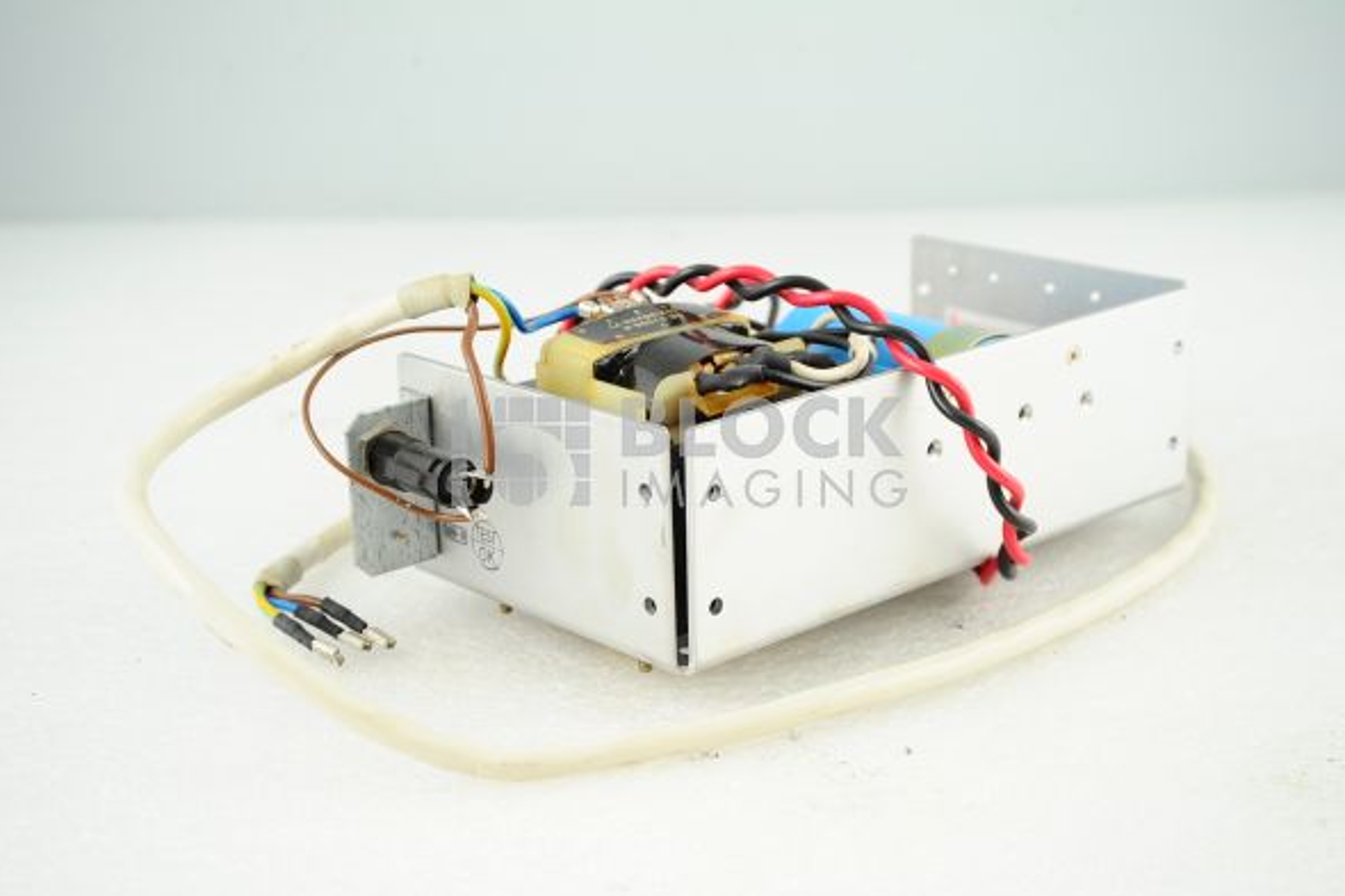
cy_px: 453
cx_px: 679
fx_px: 2353
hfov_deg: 31.9
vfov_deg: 21.6
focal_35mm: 63
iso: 800
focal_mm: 62
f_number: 7.1
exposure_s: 1/125
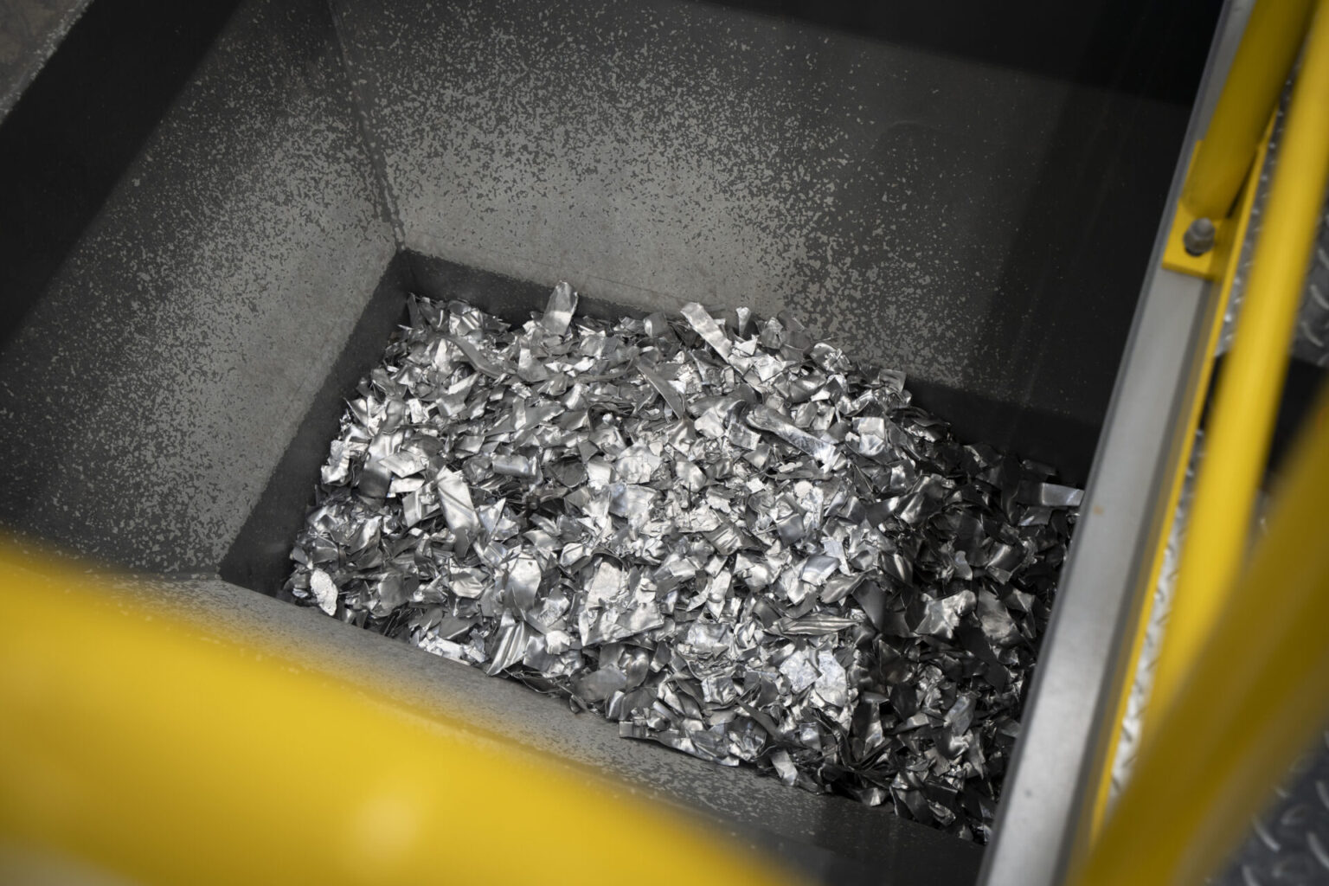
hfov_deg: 40.3
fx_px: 1809
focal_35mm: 49
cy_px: 443
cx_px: 664
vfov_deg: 27.5
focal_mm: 49
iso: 1250
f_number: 4
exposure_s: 1/200
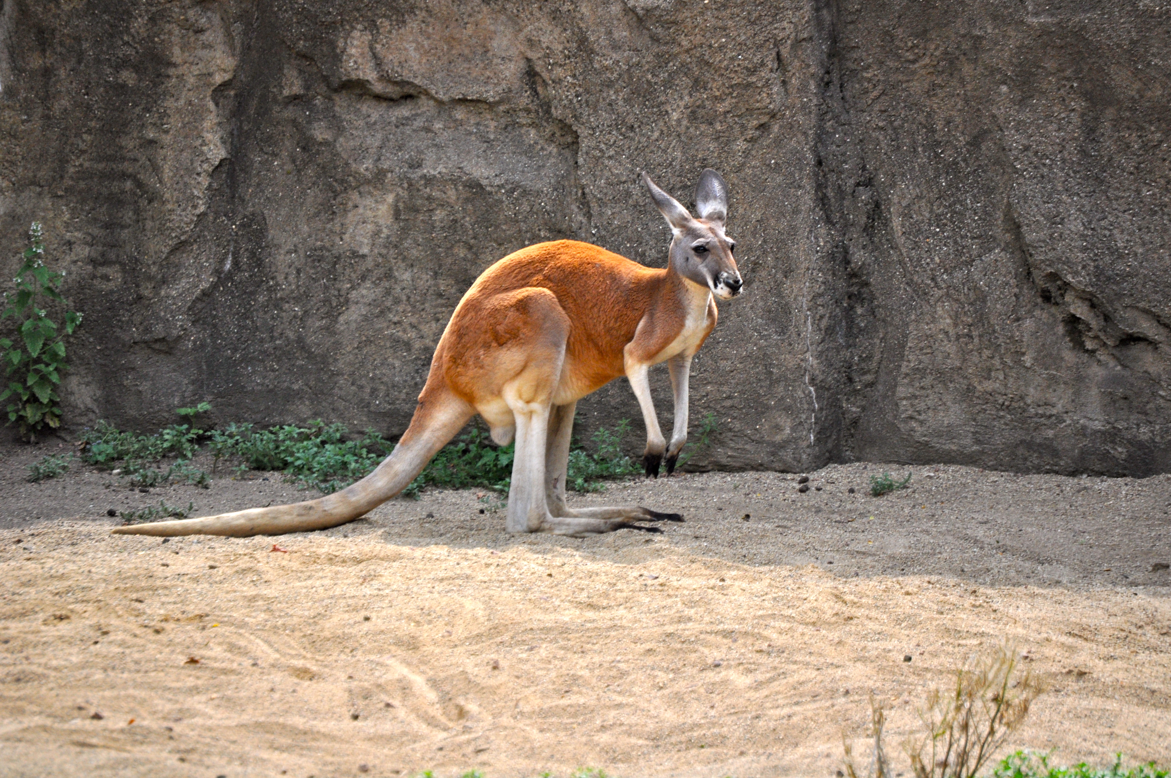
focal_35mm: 300
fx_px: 9746
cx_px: 586
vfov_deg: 4.6
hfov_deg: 6.9
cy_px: 389
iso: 500
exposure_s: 1/1000
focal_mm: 200
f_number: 5.6
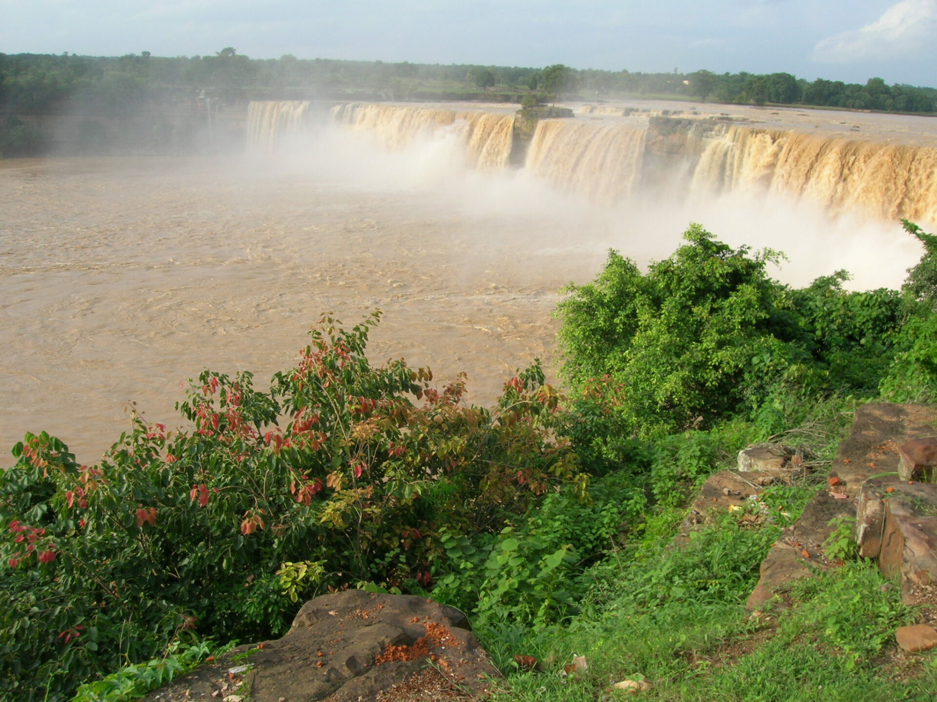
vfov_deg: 41.8
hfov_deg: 54.0
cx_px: 468
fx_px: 920
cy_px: 351
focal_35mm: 34
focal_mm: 5.7
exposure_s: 1/204
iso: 50
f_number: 4.9
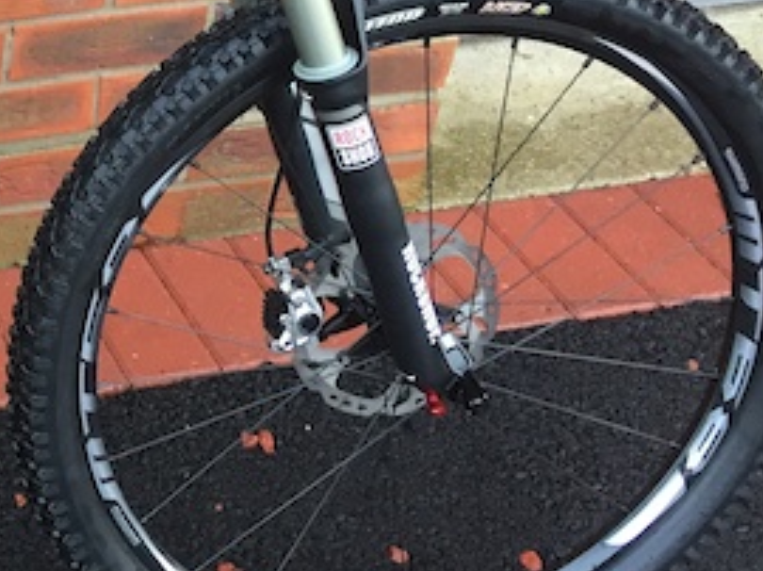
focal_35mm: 86
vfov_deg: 16.7
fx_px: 1894
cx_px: -353
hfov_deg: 19.9
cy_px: -20
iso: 100
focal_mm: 4.15
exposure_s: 1/33
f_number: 2.2
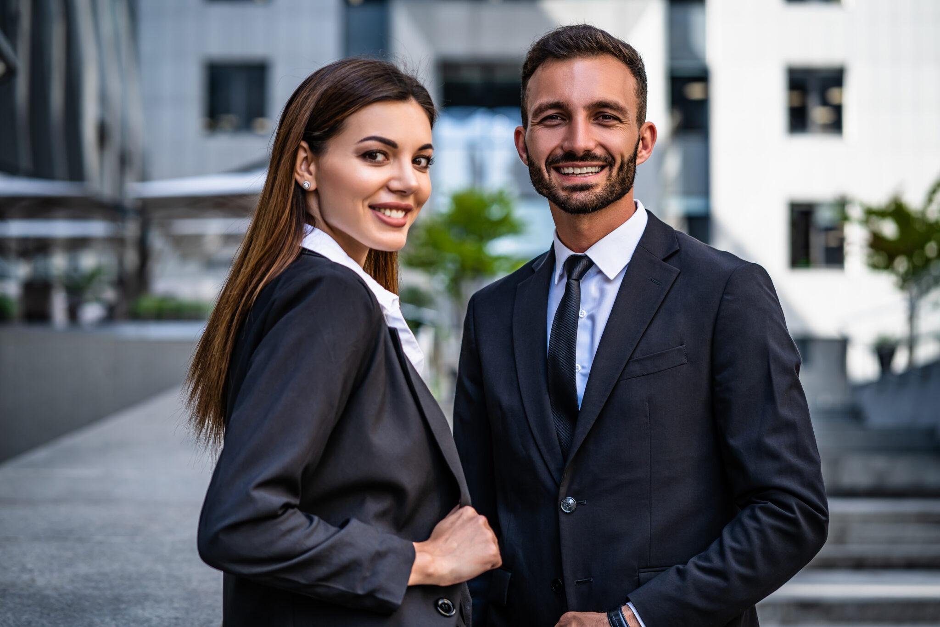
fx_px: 2219
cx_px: 470
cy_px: 314
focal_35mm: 85
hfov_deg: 23.9
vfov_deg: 16.1
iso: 100
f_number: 3.5
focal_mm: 85
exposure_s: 1/320
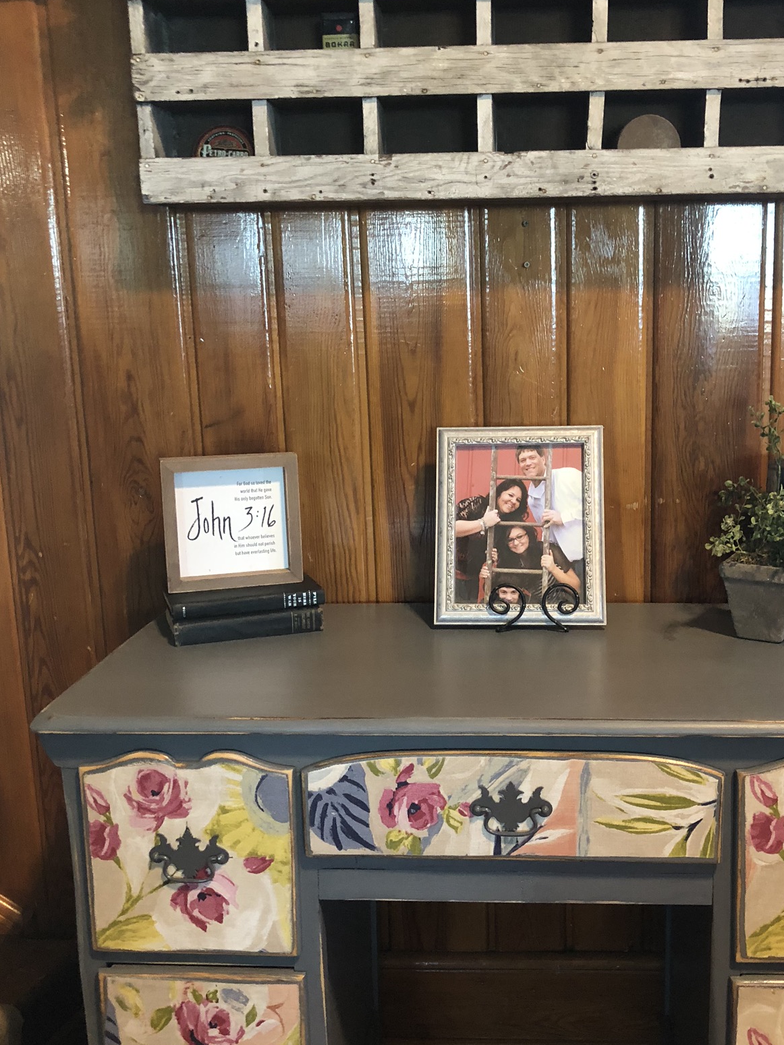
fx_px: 1118
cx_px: 485
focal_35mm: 37
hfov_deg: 38.4
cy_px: 542
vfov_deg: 50.1
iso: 100
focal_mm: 3.99
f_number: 1.8
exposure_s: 1/11
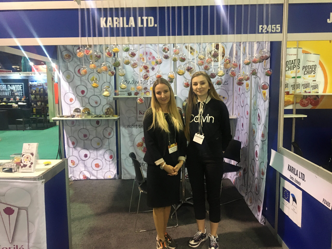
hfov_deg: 61.7
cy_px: 124
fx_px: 278
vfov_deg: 48.2
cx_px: 166
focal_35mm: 29
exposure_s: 1/30
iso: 200
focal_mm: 4.15
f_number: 2.2
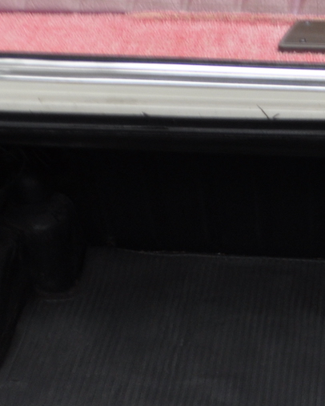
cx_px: 282
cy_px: 502
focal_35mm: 122
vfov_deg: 15.2
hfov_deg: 12.6
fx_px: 1466
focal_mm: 22
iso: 400
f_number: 5.6
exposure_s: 1/125
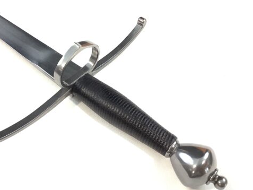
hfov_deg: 47.6
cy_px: 105
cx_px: 104
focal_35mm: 39
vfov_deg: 36.8
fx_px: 285
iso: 250
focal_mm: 3.3
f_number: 2.4
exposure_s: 1/60
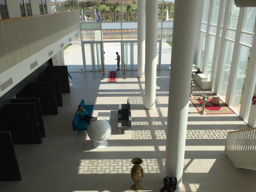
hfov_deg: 61.6
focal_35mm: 29
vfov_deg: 48.2
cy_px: 96
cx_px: 128
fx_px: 215
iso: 32
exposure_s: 1/2475
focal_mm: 4.15
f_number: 2.2
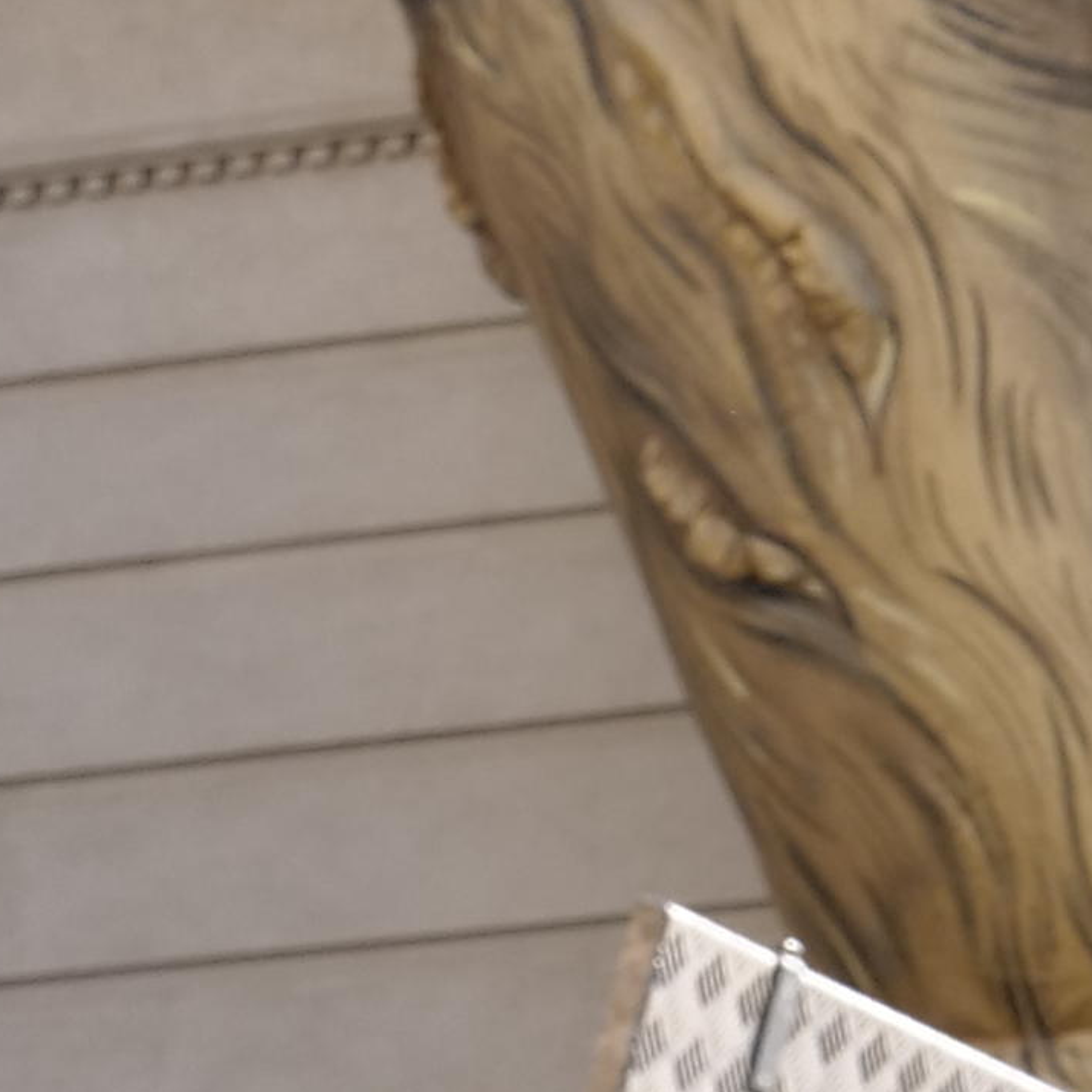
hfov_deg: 6.5
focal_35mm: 260
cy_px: 185
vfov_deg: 6.7
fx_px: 9279
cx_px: 2481
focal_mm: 21
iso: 200
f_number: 5.6
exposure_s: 1/400
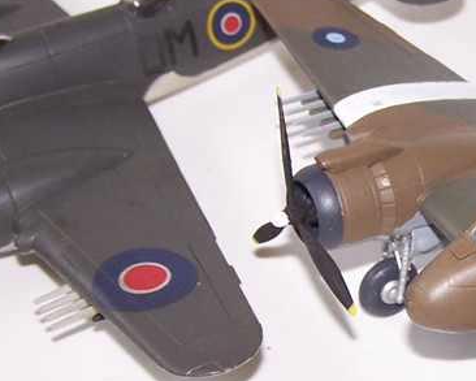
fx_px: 1522
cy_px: 282
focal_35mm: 108
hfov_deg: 17.4
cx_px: 453
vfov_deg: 14.2
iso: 80
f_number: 2.8
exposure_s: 1/180
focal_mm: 6.3
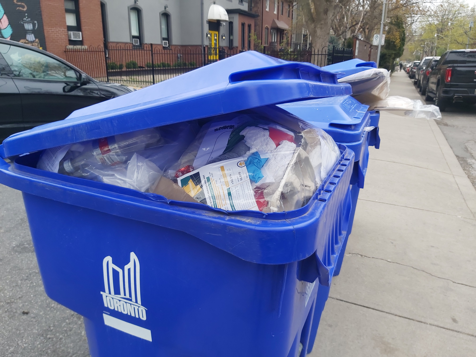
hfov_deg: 67.3
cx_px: 238
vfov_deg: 53.1
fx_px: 358
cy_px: 178
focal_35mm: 26
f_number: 1.7
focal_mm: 3.92
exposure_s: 1/696
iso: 64
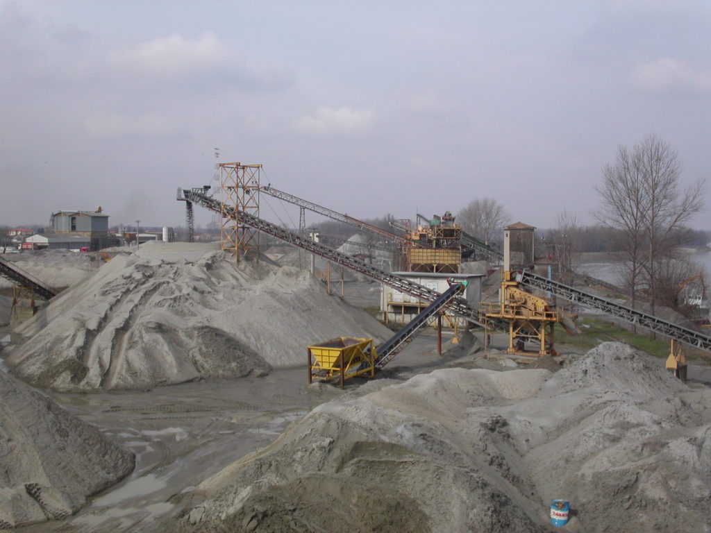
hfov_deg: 42.1
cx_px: 356
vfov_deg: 32.2
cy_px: 266
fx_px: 924
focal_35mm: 45
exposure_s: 1/350
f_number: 8
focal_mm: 9.3
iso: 100
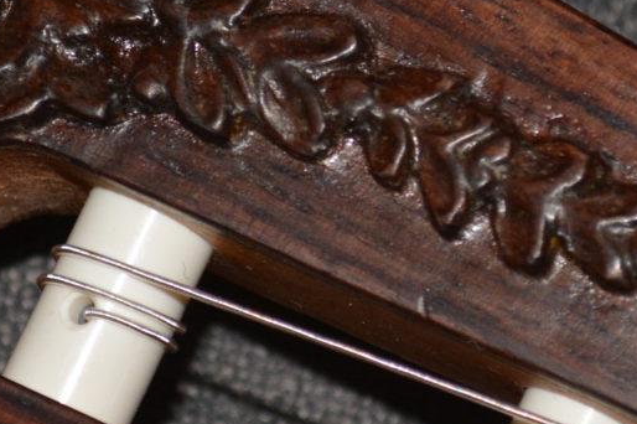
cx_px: 343
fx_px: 5817
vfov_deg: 4.2
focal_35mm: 329
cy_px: 59
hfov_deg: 6.3
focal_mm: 55
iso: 1100
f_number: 5.6
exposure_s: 1/60
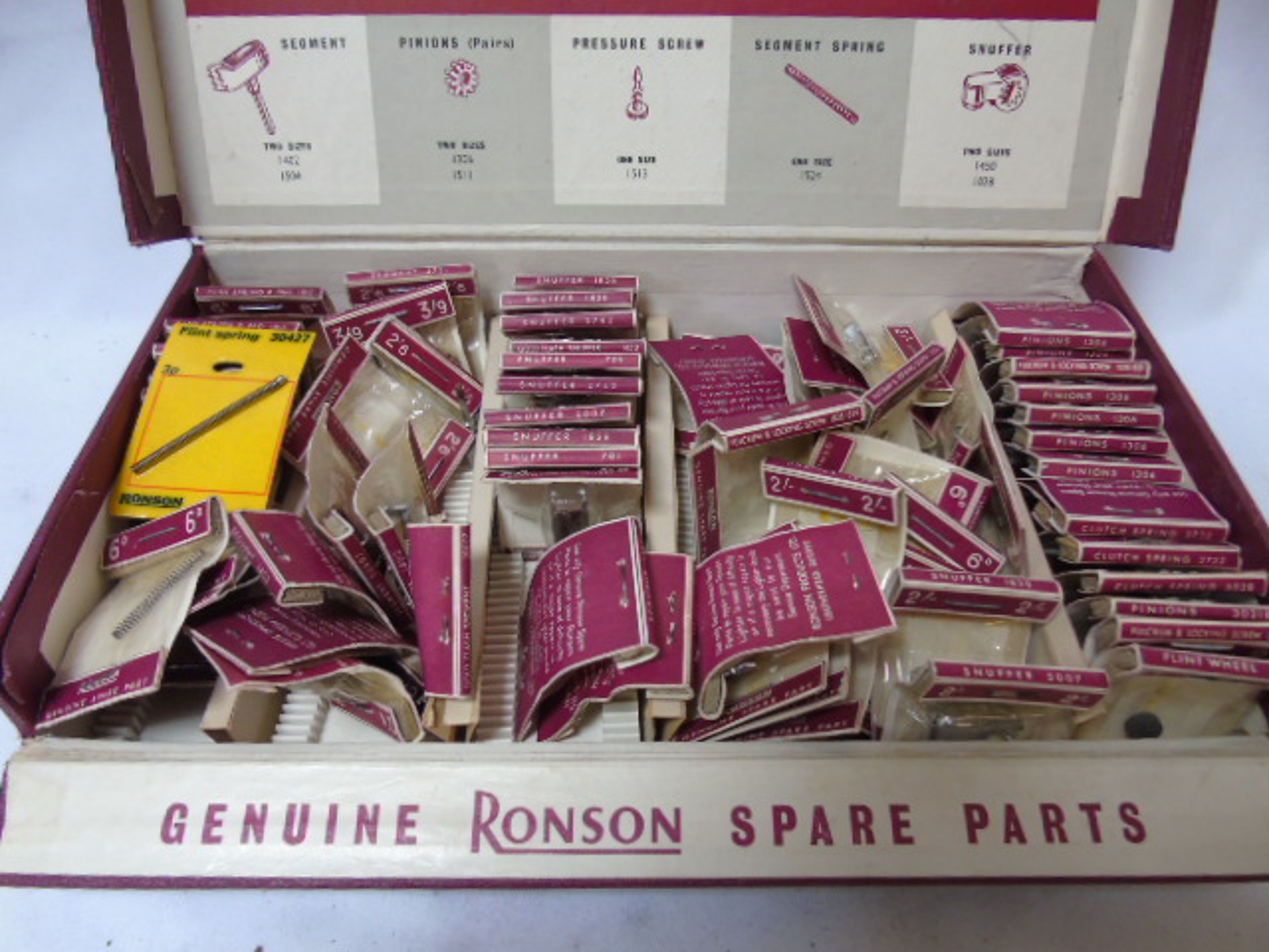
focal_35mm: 25
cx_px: 634
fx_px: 916
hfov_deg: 69.4
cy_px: 476
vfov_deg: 54.9
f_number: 3.4
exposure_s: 1/30
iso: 200
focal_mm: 4.4
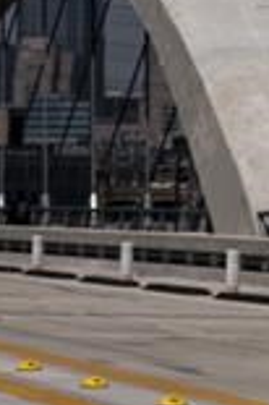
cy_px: 498
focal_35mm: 350
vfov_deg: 5.9
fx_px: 3931
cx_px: -306
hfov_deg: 3.9
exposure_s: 1/4000
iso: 250
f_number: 5.6
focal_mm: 53
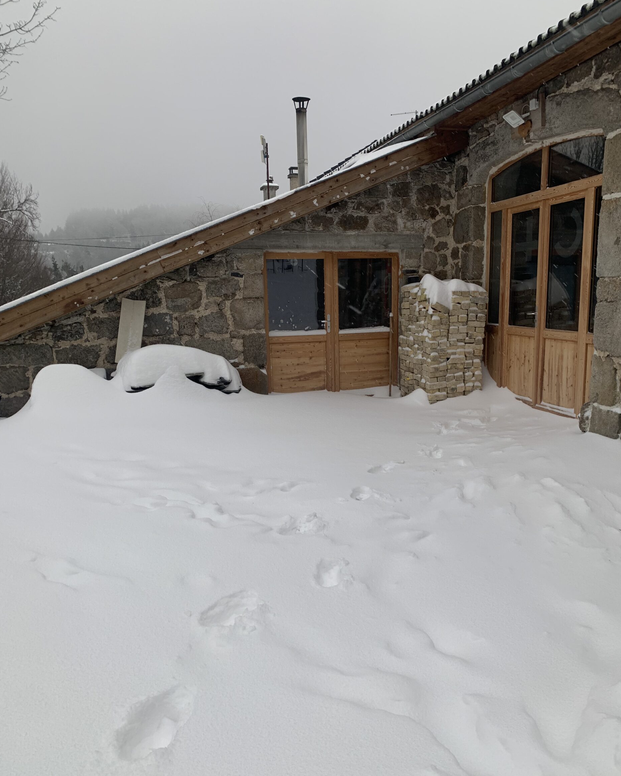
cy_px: 424
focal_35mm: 28
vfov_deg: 62.1
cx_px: 313
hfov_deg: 51.5
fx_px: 643
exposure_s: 1/122
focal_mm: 4.25
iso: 32
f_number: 1.8
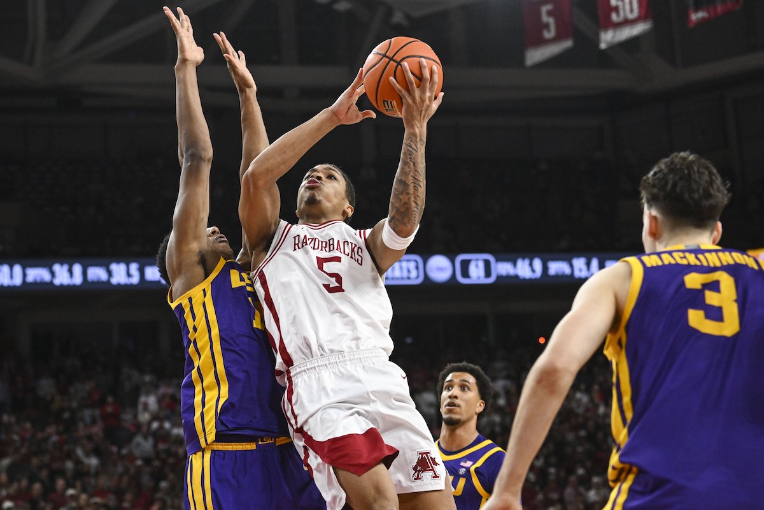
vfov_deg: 19.5
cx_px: 382
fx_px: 1485
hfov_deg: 28.8
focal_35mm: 70
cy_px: 255
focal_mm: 70
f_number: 2.8
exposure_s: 1/2000
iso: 3200
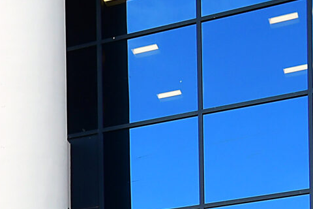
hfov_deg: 12.6
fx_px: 1113
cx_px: -427
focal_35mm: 128
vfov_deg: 9.3
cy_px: 535
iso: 320
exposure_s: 1/200
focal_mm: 16
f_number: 5.6
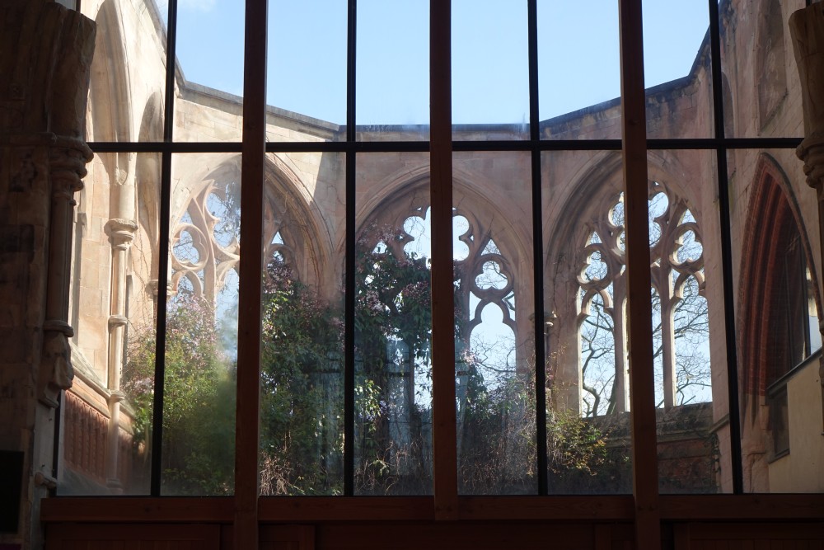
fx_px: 1625
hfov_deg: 28.4
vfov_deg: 19.2
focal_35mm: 71
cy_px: 275
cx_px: 412
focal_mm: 26.18
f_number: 4
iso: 125
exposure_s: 1/320
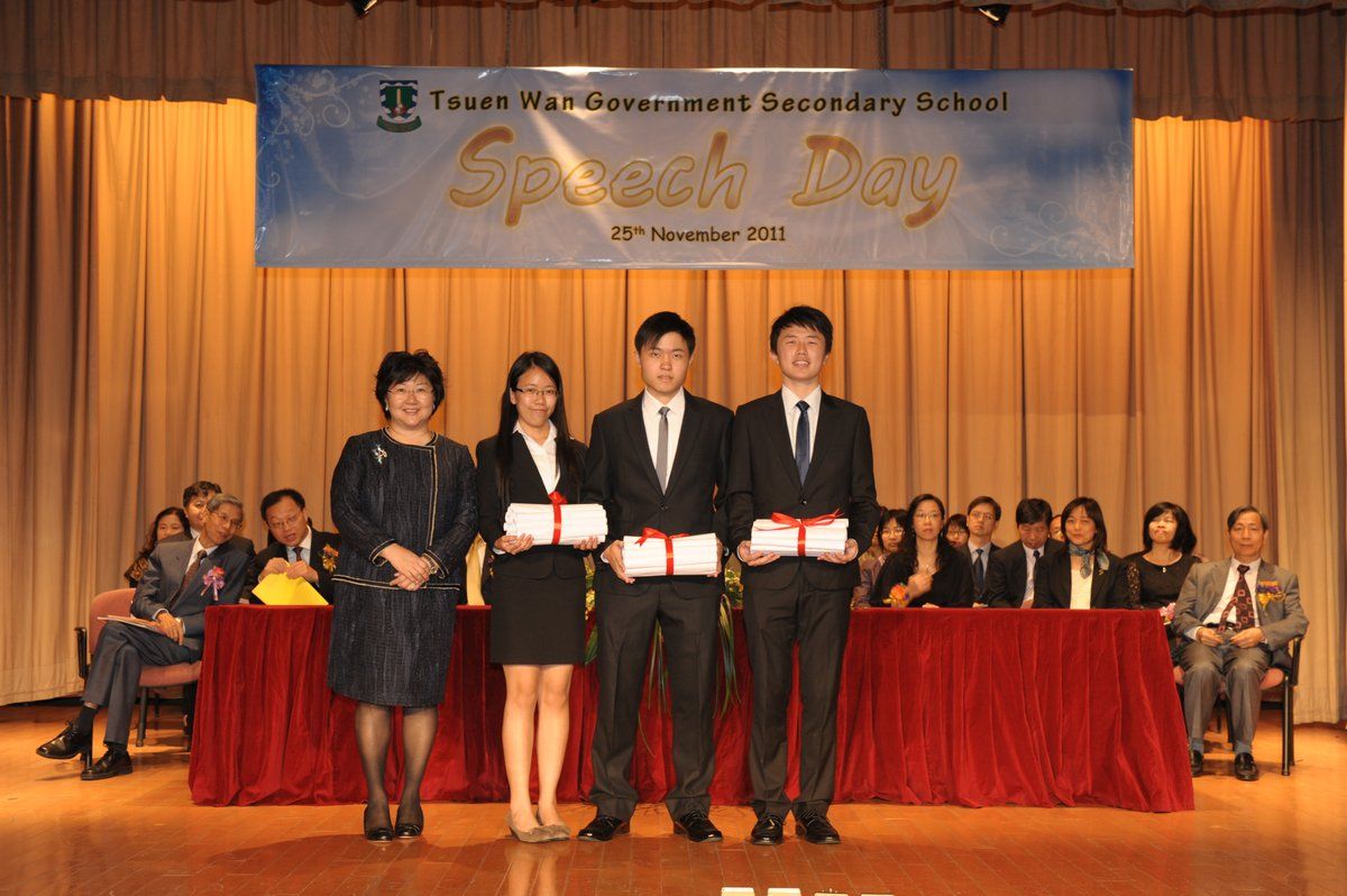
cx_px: 674
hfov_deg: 41.1
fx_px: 1794
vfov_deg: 28.0
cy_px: 448
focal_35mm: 48
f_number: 5.6
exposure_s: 1/60
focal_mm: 48
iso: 1000
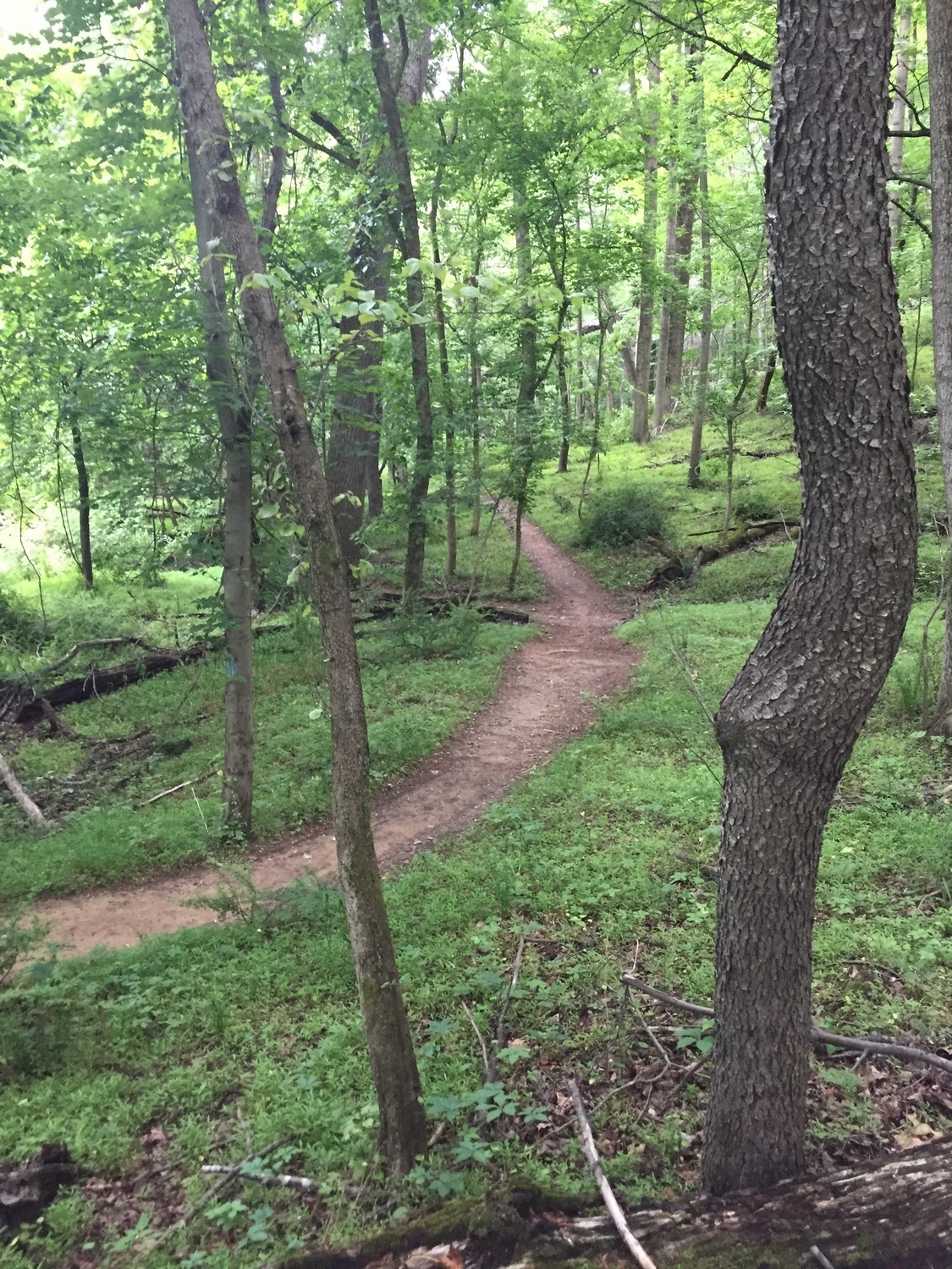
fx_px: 1063
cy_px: 634
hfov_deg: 48.2
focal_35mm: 29
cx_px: 476
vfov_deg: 61.7
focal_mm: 4.15
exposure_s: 1/30
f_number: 2.2
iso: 200
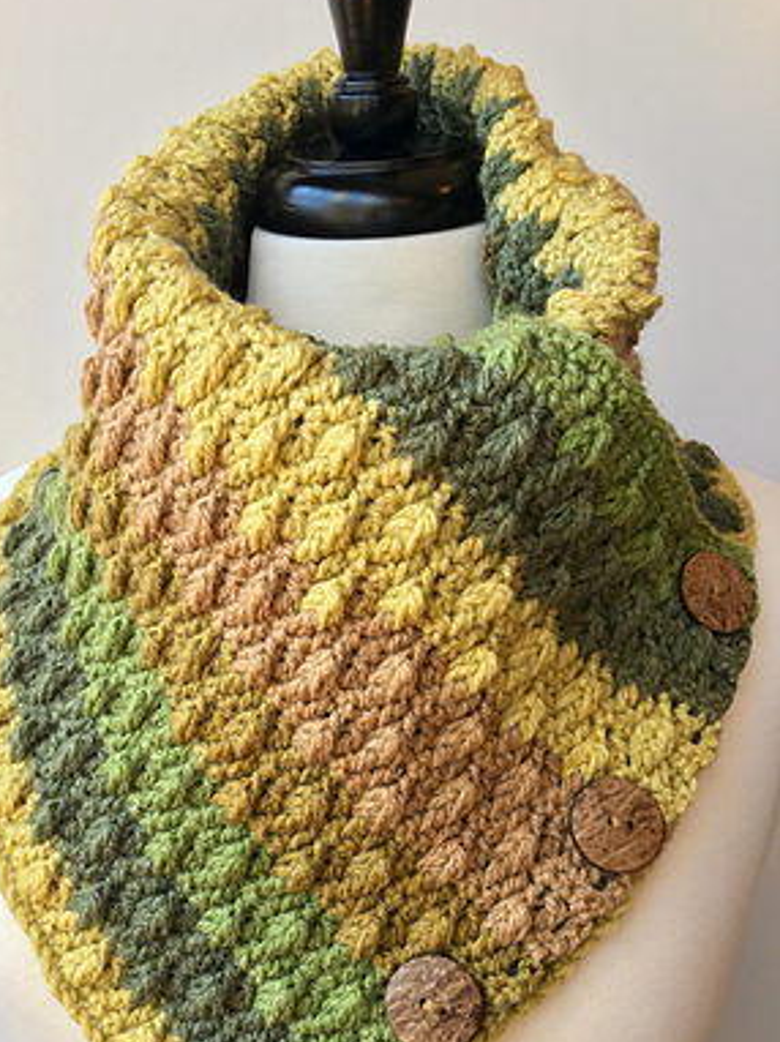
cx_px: 271
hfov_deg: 37.3
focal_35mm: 38
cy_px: 663
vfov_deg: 48.5
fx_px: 1143
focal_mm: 4.15
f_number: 2.2
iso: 32
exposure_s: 1/40
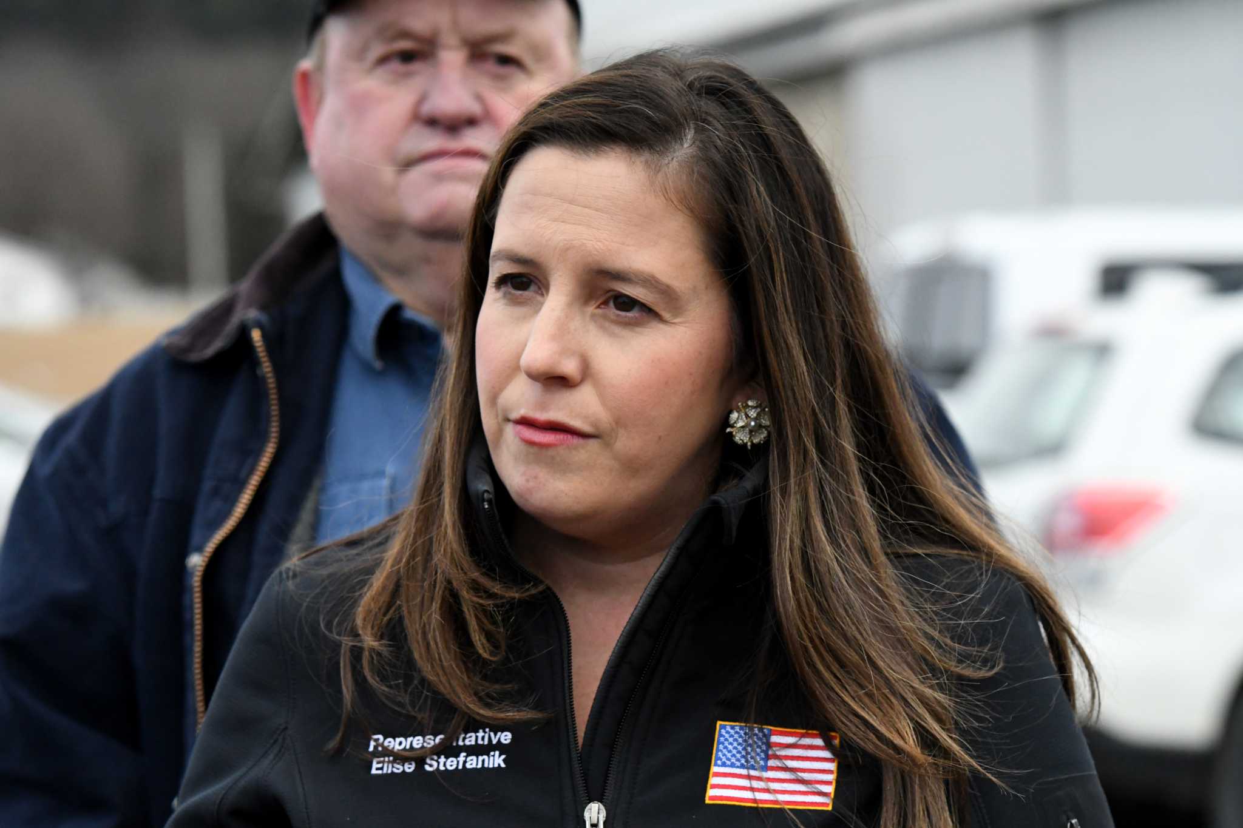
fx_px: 6318
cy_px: 414
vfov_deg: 7.5
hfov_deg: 11.2
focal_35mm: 183
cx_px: 622
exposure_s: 1/4000
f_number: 5.6
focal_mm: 122
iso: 3200
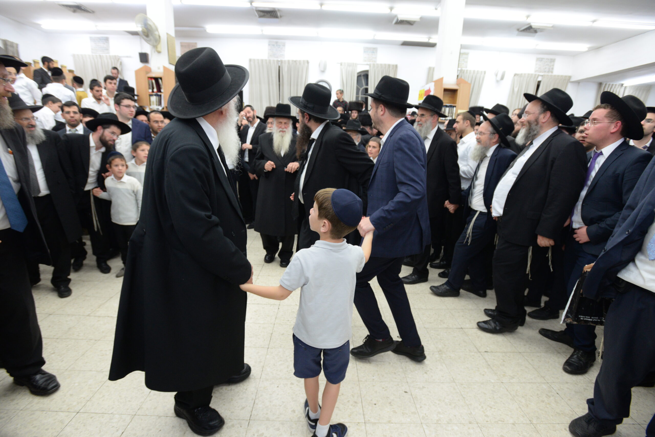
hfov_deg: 93.3
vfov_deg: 70.4
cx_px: 328
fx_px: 309
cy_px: 218
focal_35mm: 17
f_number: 4.5
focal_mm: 17
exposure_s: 1/250
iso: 1600
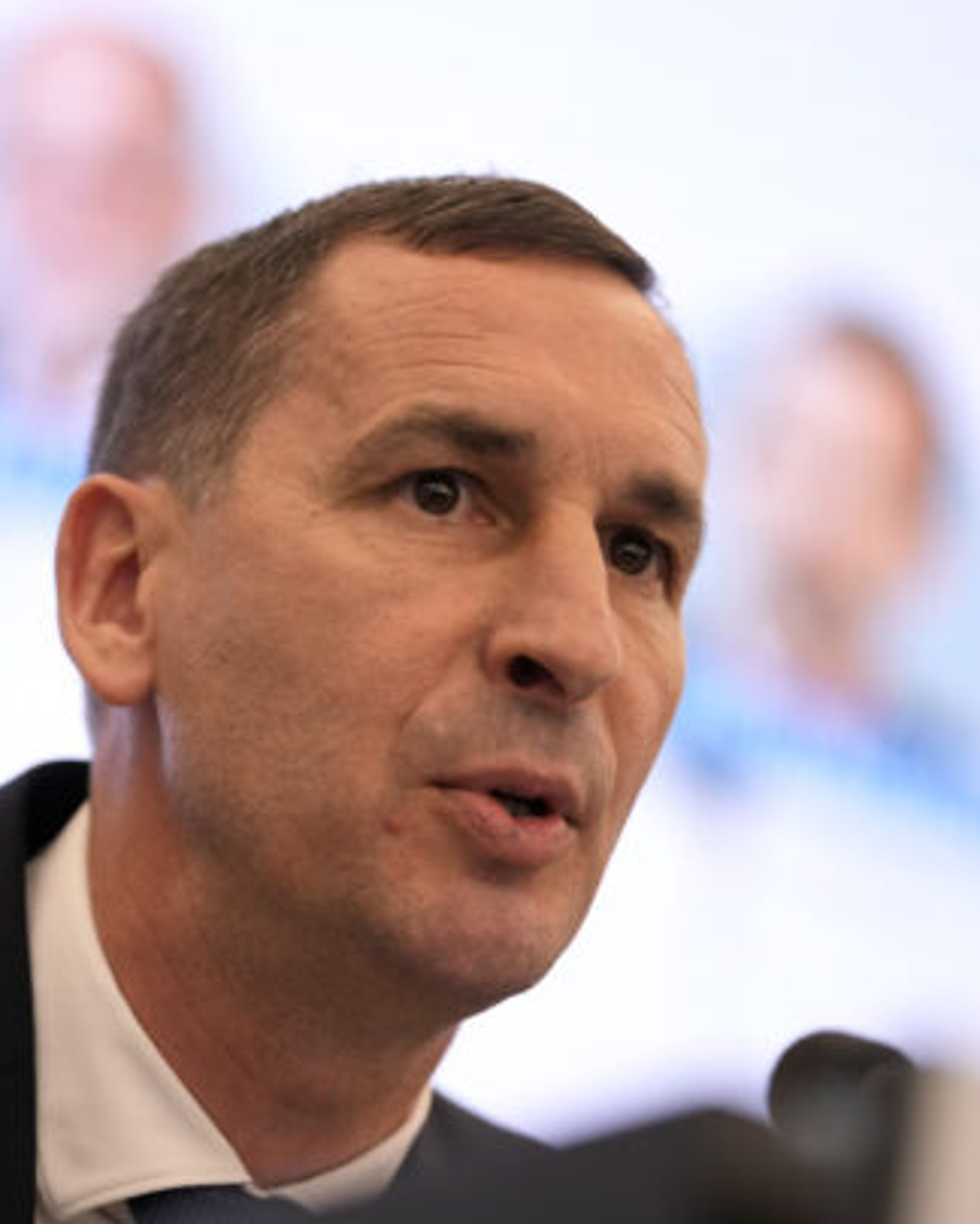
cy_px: 636
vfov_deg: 9.1
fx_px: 7686
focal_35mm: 212
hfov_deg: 7.3
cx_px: 327
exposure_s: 1/250
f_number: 2.8
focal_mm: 143
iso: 1250
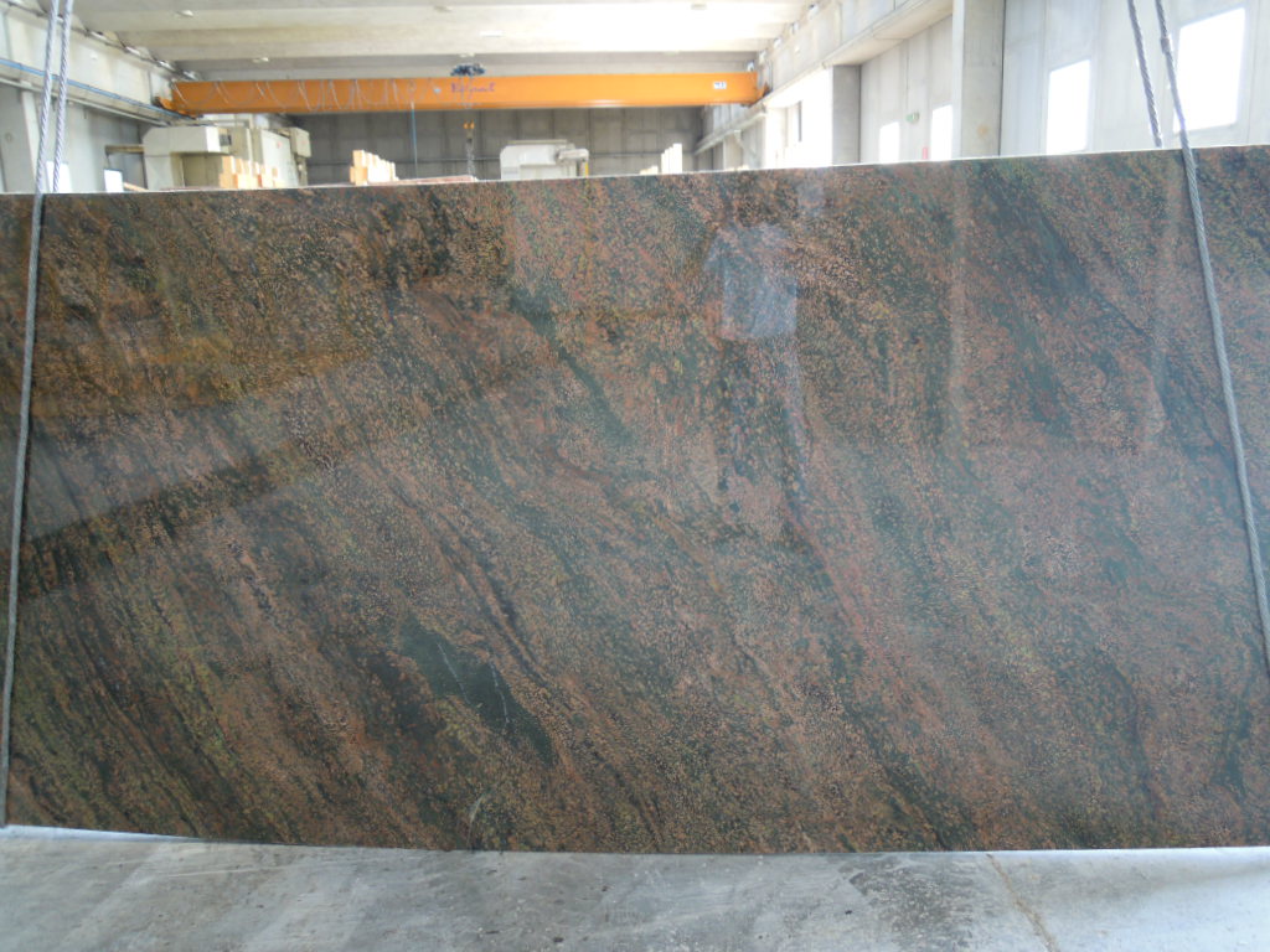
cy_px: 476
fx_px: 1027
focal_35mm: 28
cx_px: 635
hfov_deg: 63.4
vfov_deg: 49.7
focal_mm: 5
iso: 100
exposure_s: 1/30
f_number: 2.7
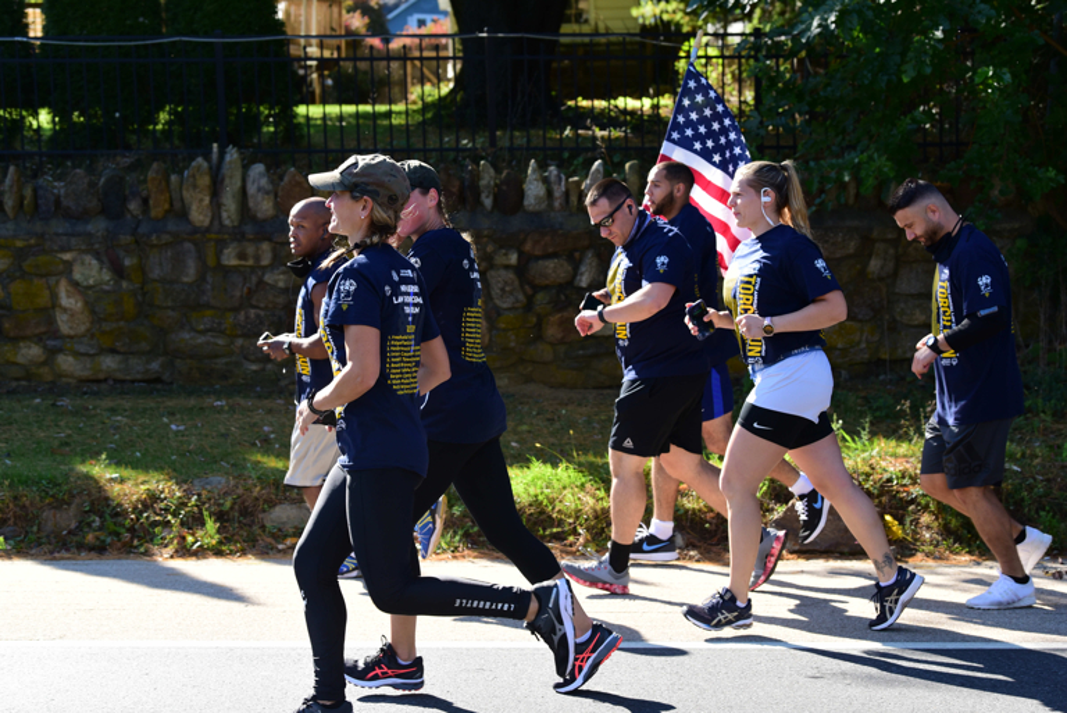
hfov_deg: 28.8
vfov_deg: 19.5
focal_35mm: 70
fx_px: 2076
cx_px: 534
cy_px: 356
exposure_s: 1/500
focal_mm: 70
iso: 500
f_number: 5.6
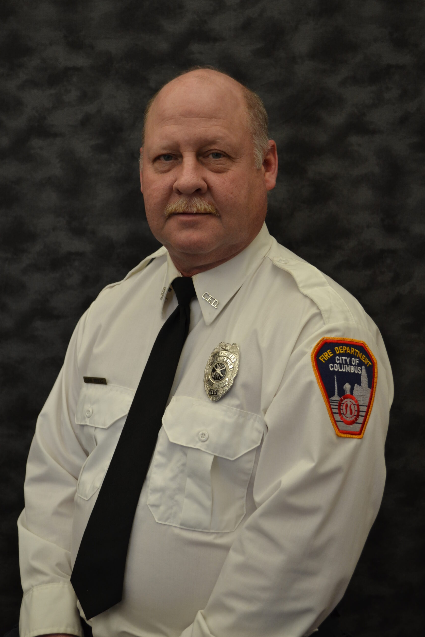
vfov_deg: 37.2
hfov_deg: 25.3
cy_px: 318
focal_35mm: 54
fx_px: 947
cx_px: 209
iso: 400
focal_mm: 35
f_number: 5
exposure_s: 1/50
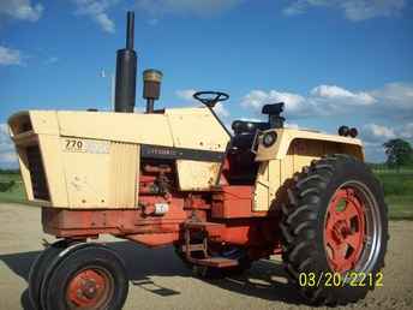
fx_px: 441
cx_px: 206
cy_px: 155
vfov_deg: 38.7
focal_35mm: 37
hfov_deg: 50.1
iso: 80
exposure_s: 1/510
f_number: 5.6
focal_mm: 6.2
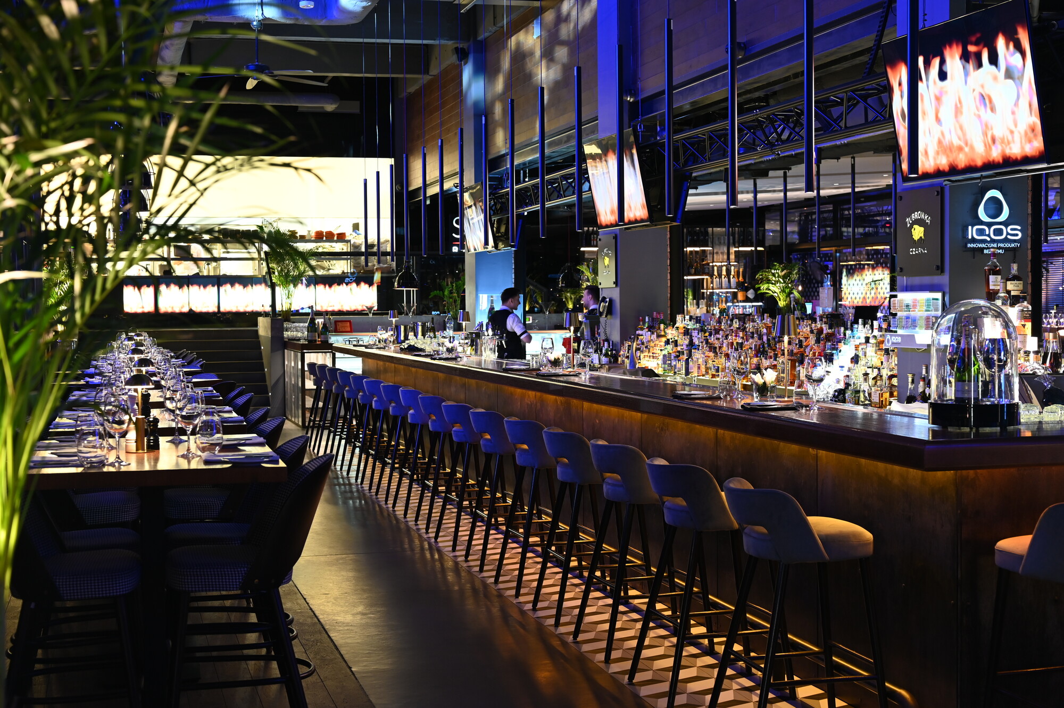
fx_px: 1477
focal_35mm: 50
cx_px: 532
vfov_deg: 27.0
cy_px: 354
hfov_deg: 39.6
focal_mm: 50
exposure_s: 1/2.5
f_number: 6.3
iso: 500
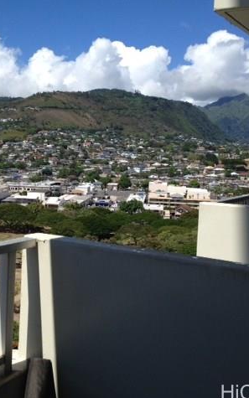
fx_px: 543
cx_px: 76
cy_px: 199
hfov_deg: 25.7
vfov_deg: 40.3
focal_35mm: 50
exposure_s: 1/2123
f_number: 2.4
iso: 50
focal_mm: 4.28
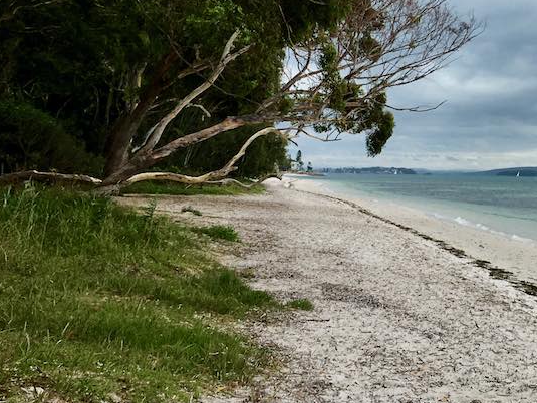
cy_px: 8
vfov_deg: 21.9
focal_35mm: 65
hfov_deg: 27.5
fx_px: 1009
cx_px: 579
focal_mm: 4.15
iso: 25
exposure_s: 1/1399
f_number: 2.2
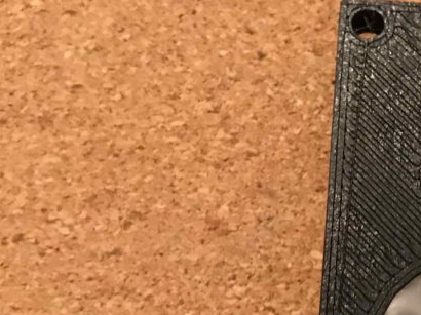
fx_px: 851
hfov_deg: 26.2
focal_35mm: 70
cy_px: 246
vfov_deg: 20.8
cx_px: 432
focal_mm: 3.99
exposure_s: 1/8
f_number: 1.8
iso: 80
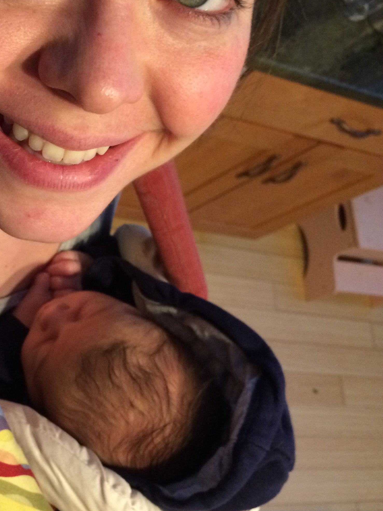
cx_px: 73
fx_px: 708
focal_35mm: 48
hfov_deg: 29.5
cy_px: 243
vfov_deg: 39.6
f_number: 2.2
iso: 250
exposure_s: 1/24
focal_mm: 4.15
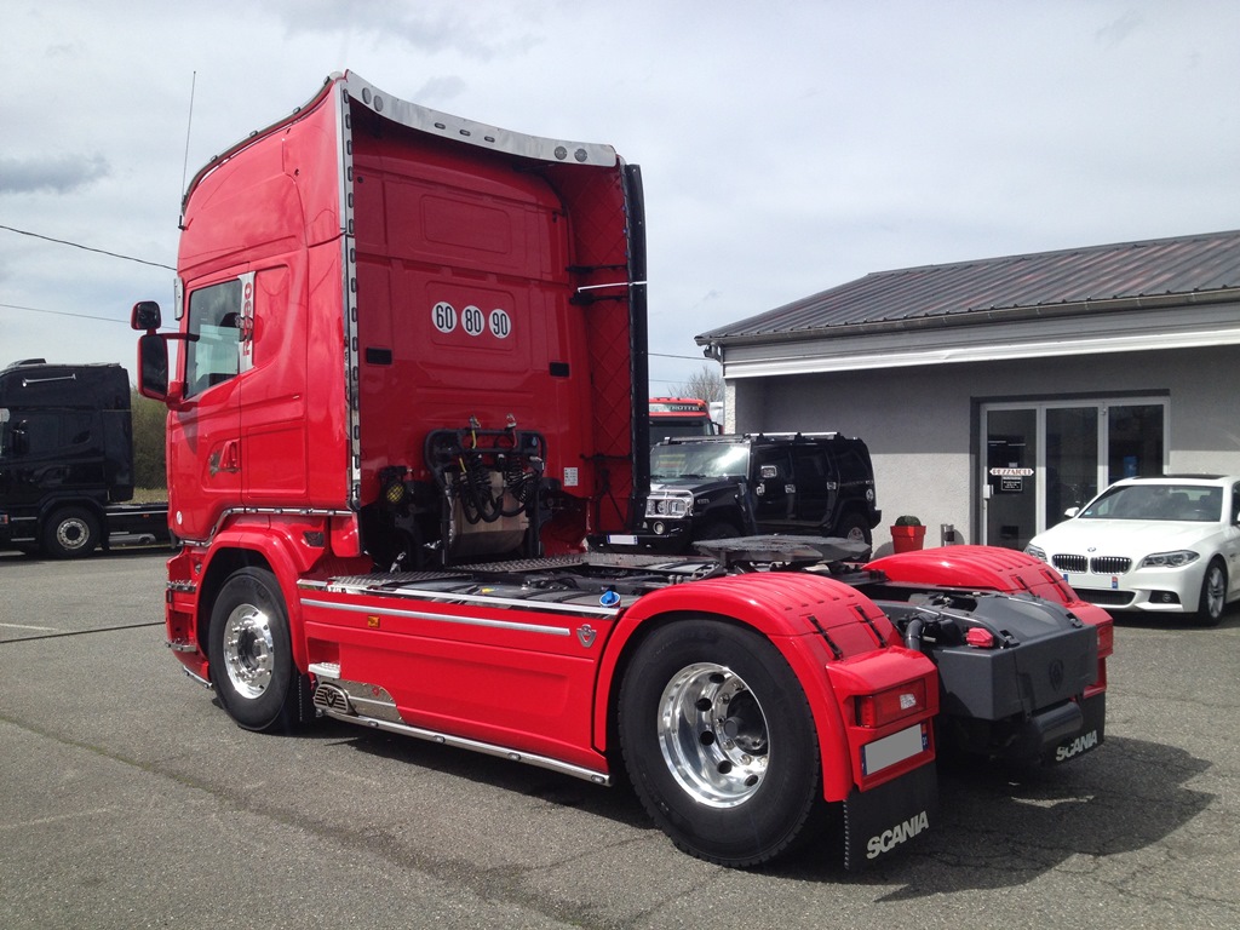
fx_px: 1254
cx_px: 620
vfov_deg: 40.7
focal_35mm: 35
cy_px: 465
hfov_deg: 52.6
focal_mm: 4.28
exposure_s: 1/2208
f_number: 2.4
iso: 50
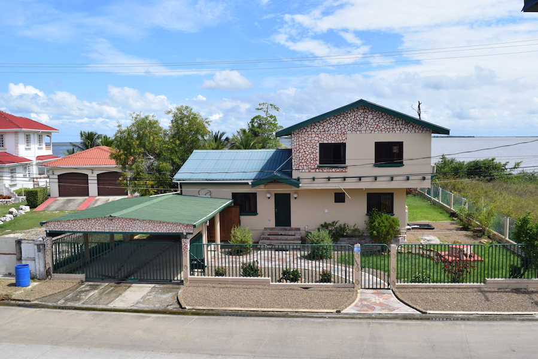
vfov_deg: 40.0
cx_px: 269
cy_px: 180
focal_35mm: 33
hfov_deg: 57.2
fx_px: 493
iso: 200
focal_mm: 22
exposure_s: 1/400
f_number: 10
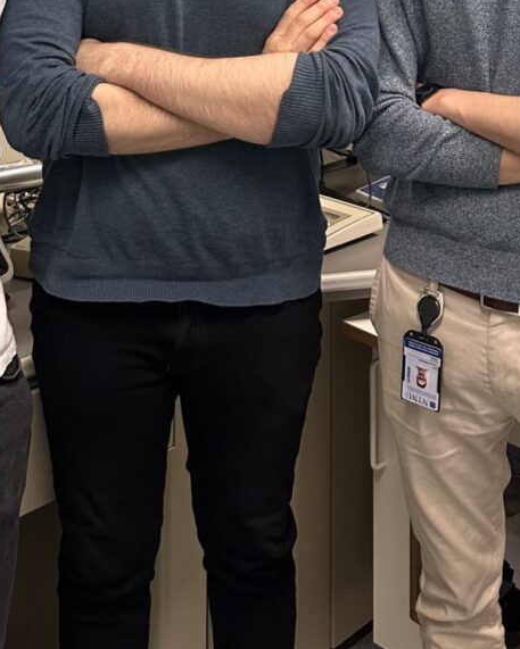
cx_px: 172
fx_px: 1212
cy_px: -113
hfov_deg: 24.1
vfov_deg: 26.9
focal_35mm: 63
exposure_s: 1/60
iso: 250
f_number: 1.78
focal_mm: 6.86
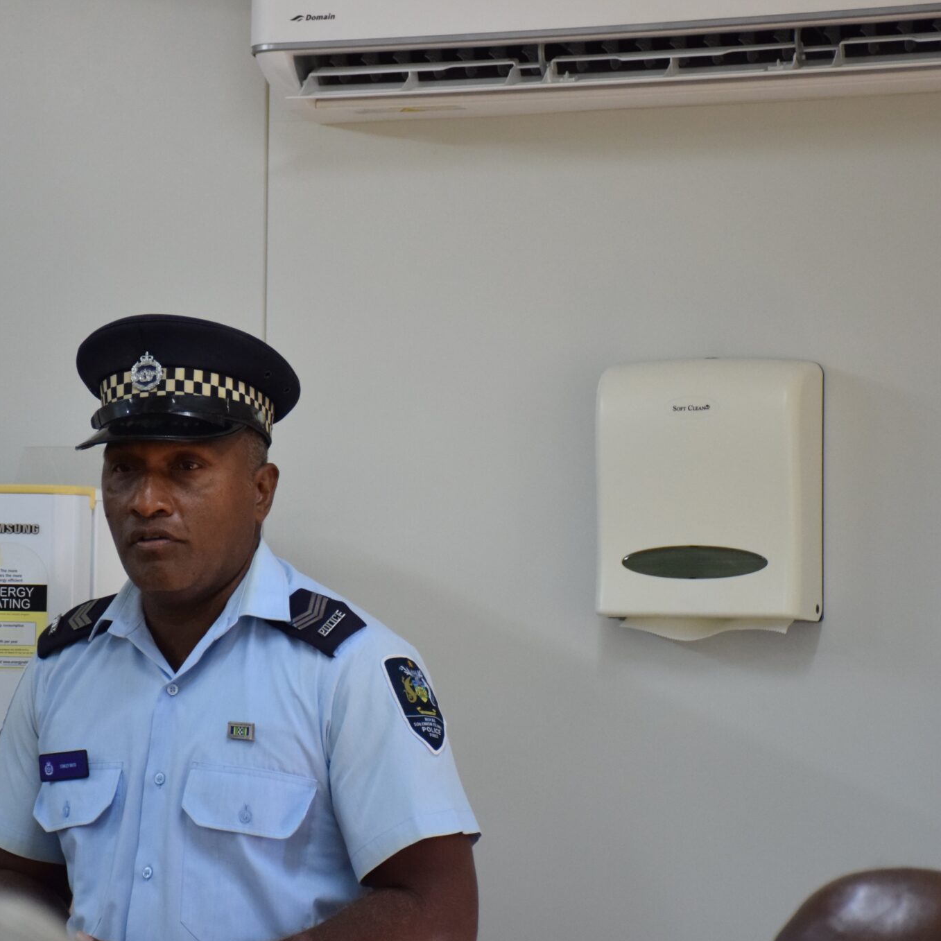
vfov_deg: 13.7
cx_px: 331
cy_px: 473
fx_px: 3906
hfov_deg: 13.7
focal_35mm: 127
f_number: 5
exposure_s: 1/60
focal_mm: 66
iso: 1250
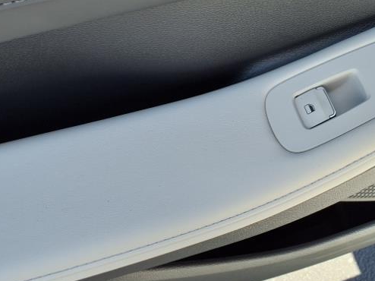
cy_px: 23
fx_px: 606
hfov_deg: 32.7
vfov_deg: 25.2
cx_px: 335
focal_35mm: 56
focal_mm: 3.58
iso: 40
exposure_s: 1/370
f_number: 1.9
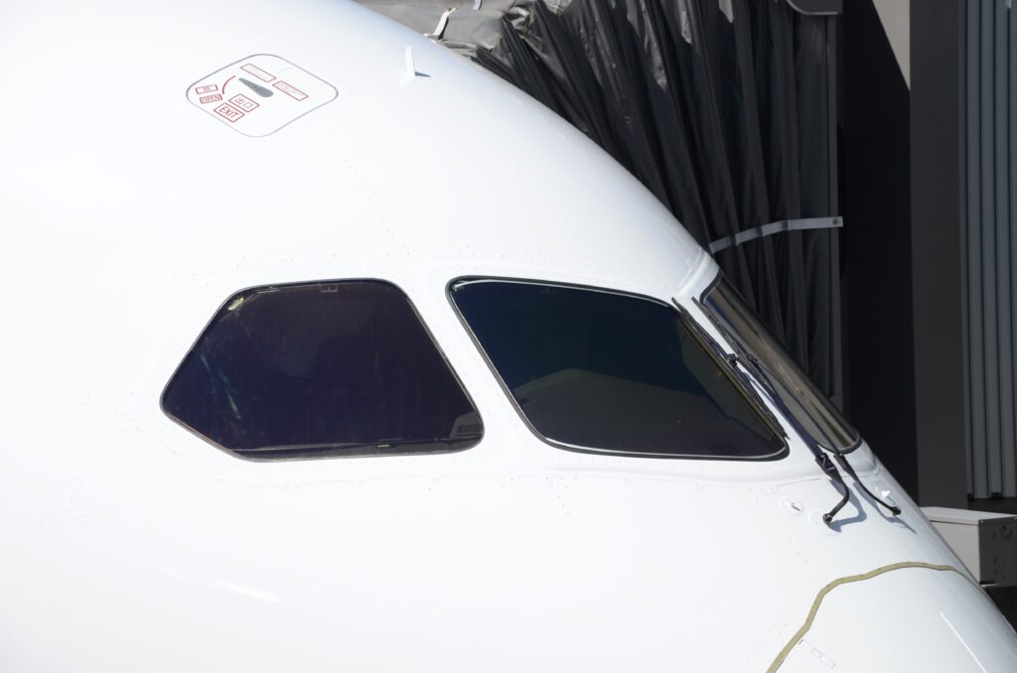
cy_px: 336
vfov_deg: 10.1
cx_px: 508
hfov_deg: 15.2
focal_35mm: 135
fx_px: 3805
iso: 500
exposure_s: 1/1600
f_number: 10
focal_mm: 90
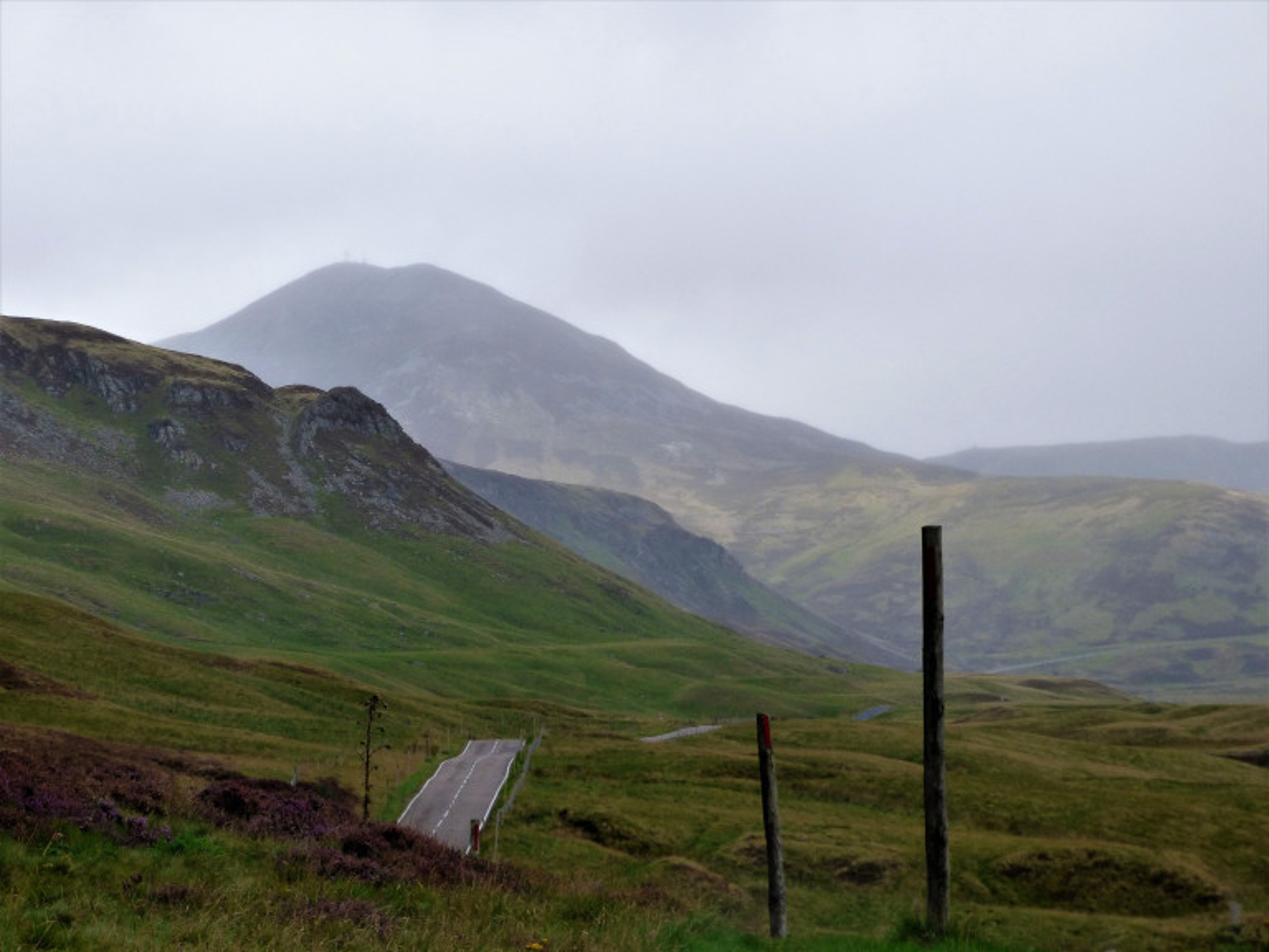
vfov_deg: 9.2
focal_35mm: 162
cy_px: 476
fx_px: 5939
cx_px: 634
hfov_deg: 12.2
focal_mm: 26.38
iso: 160
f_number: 5.4
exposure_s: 1/320
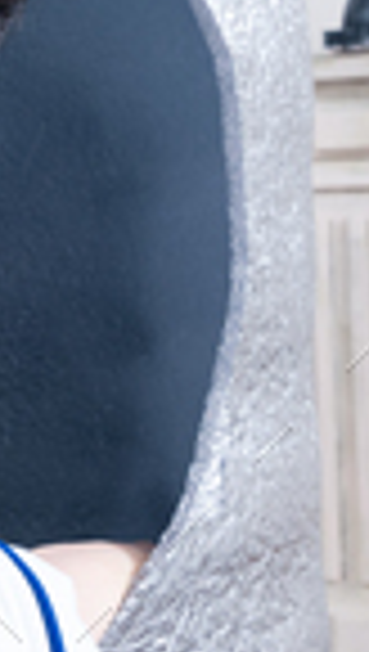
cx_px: 27
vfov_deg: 20.8
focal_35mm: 102
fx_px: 1767
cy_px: 202
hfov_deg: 11.8
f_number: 8
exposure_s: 1/200
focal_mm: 24
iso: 160
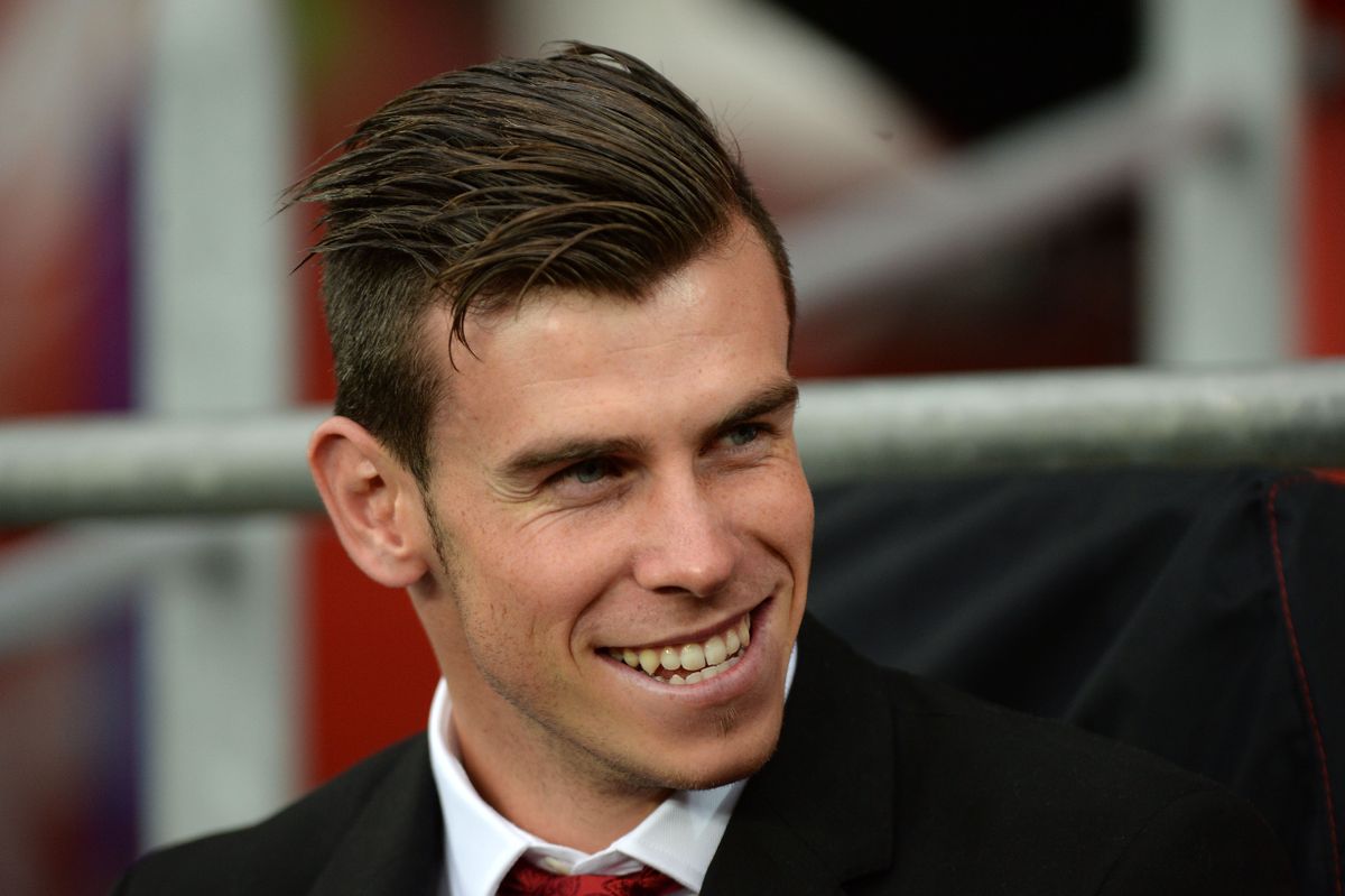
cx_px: 672
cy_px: 448
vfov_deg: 3.3
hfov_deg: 4.9
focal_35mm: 420
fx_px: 15684
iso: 1250
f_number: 4
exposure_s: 1/800
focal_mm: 420
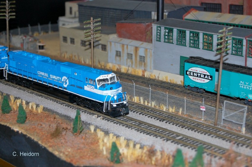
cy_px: 84
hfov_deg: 24.7
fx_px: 577
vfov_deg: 16.5
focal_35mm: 82
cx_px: 126
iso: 400
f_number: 5.6
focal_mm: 55
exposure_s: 1/60
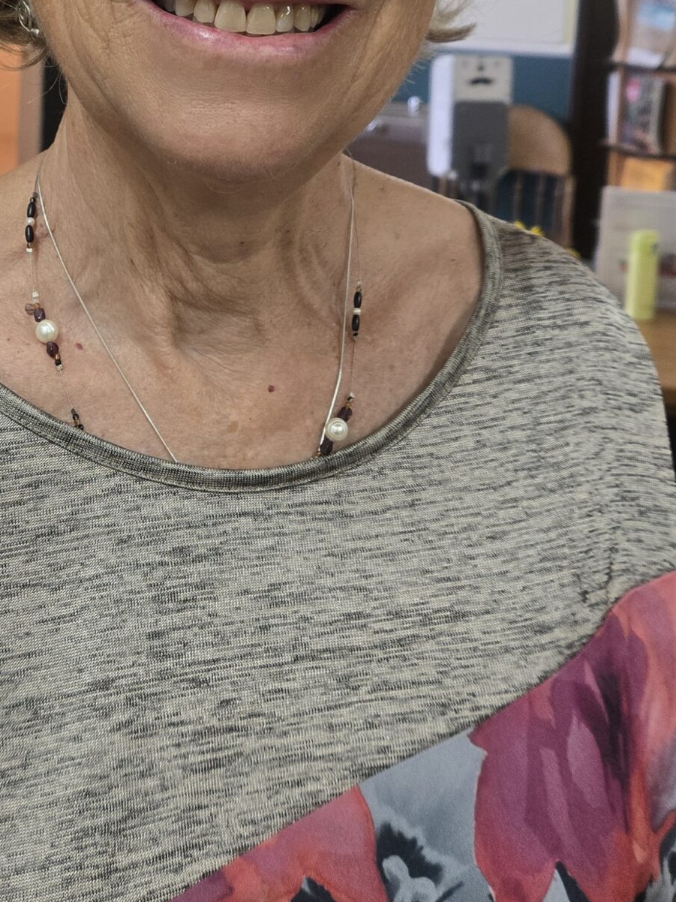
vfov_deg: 36.7
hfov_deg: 29.6
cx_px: 263
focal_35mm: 49
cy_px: 105
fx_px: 1276
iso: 250
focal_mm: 5.4
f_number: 1.8
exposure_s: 1/120
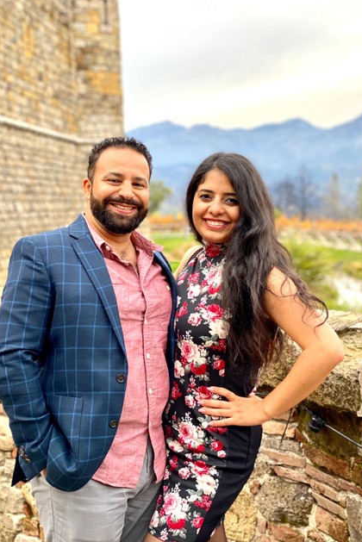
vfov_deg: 36.2
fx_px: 829
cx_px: 178
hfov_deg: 24.6
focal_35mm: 55
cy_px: 273
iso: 40
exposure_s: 1/122
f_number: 2
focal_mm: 6
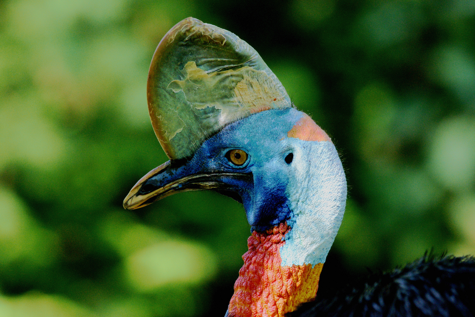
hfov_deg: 3.4
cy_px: 158
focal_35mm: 600
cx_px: 238
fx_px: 7916
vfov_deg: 2.3
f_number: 5.6
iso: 800
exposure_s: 1/320
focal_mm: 400
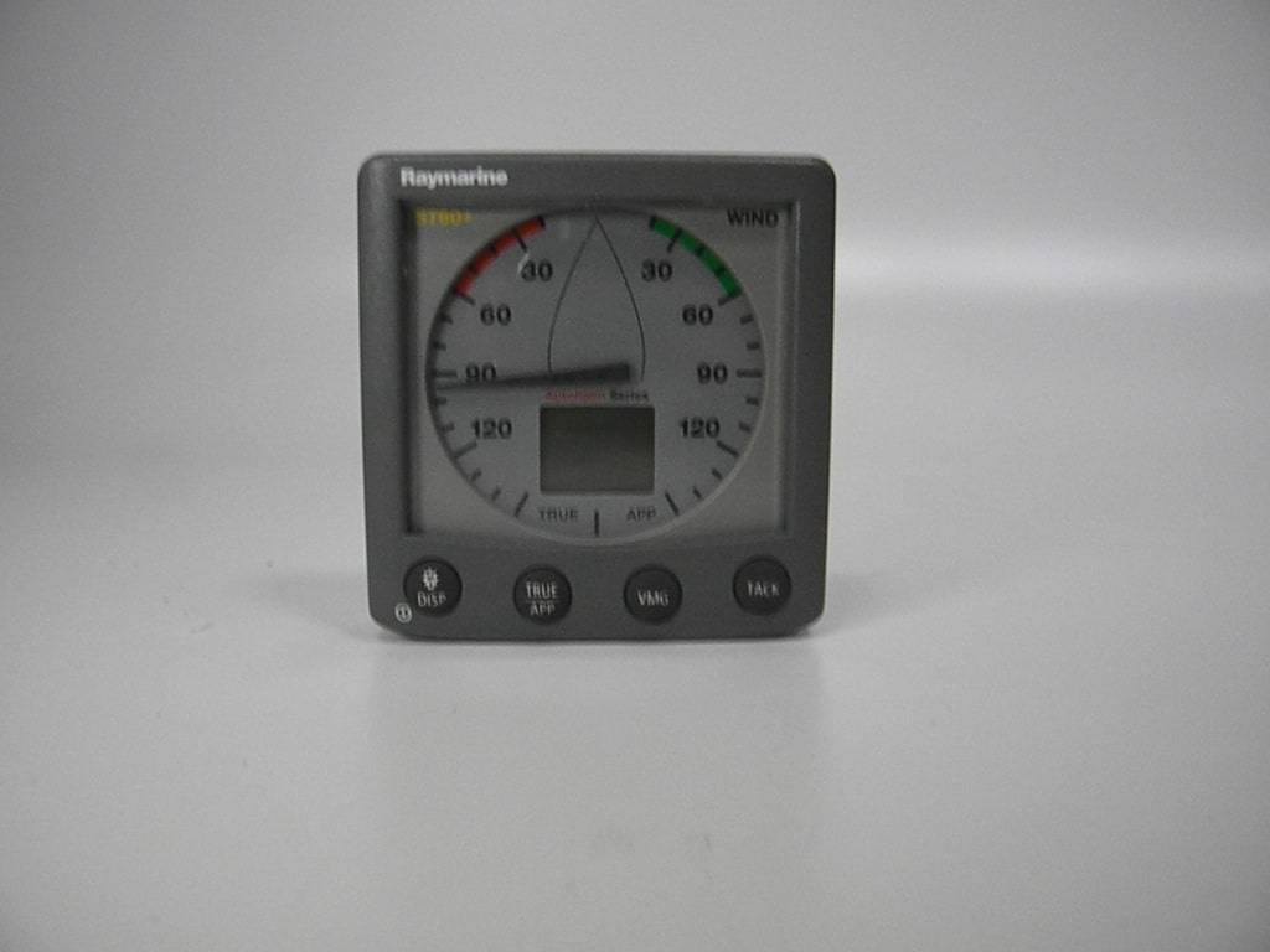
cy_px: 476
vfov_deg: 49.7
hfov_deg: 63.4
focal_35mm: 28
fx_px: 1027
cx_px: 635
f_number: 7
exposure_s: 1/304
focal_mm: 5
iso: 720
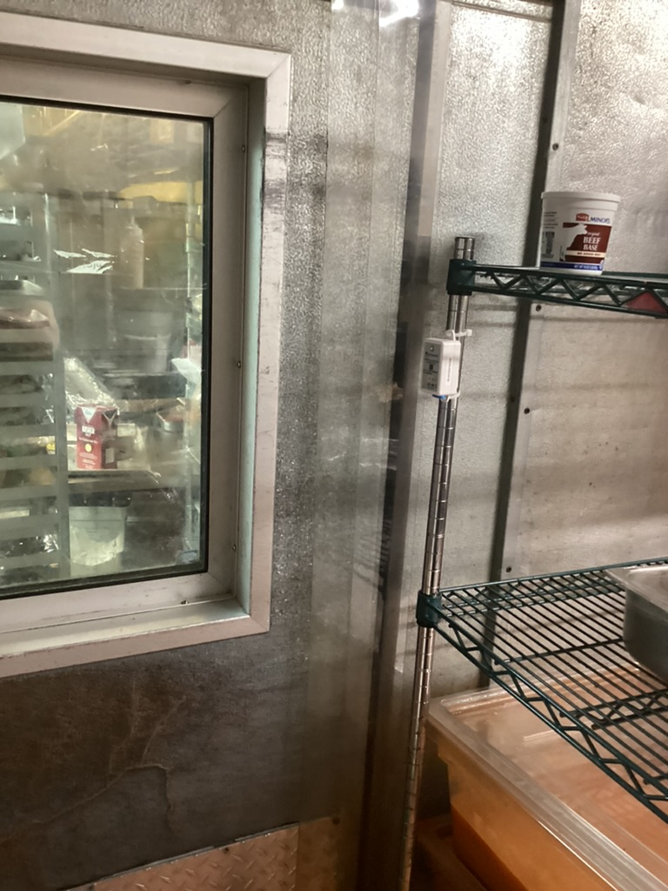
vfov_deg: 58.4
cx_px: 334
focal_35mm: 31
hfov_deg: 45.4
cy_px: 446
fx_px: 798
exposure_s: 1/30
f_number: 2.4
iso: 400
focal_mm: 3.3
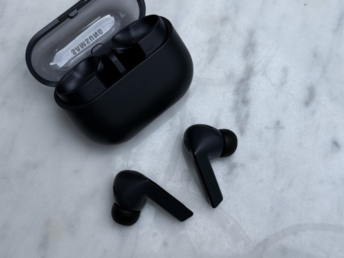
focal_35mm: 62
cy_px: 104
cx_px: 152
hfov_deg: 31.2
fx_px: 616
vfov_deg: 23.6
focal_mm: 6.76
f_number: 1.78
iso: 64
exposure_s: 1/1715
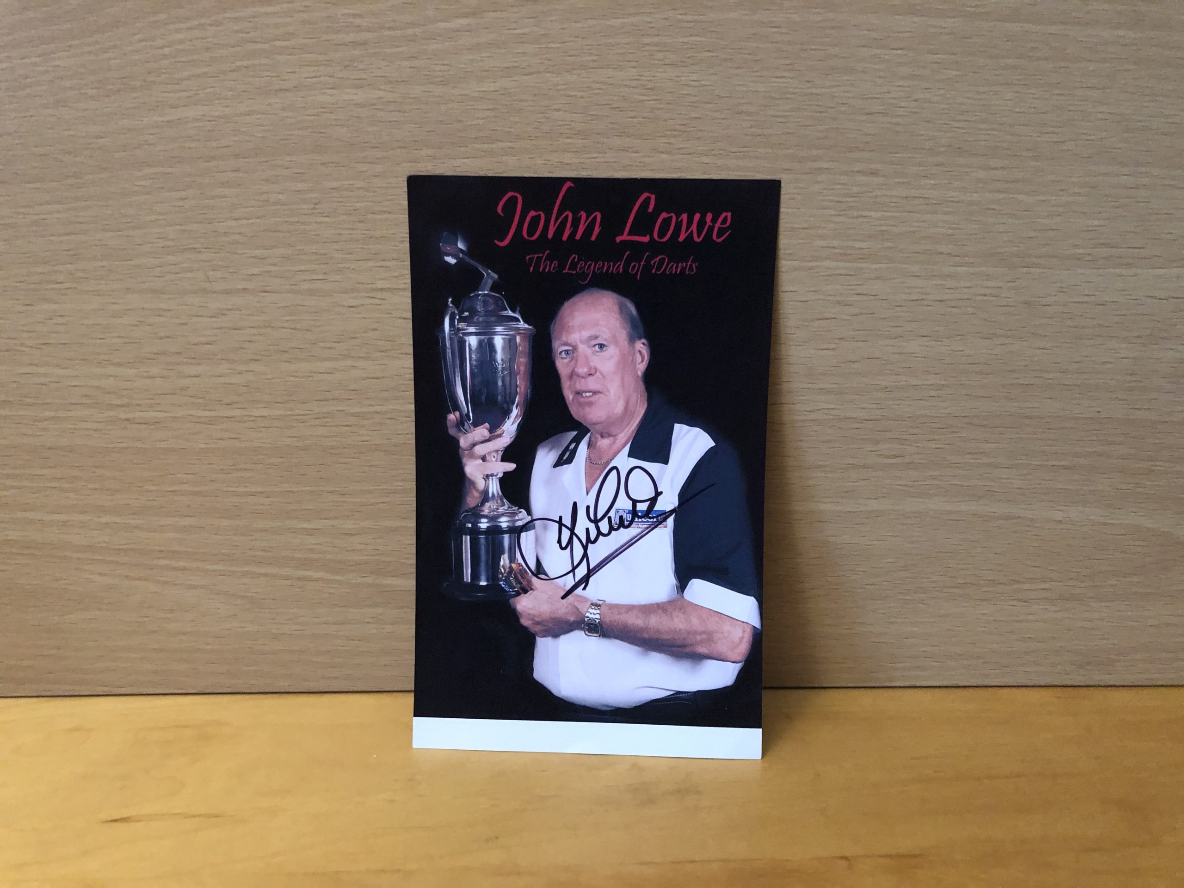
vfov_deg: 49.7
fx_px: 958
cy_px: 444
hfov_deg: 63.4
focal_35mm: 28
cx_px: 592
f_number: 1.8
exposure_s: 1/6
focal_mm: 3.99
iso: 100
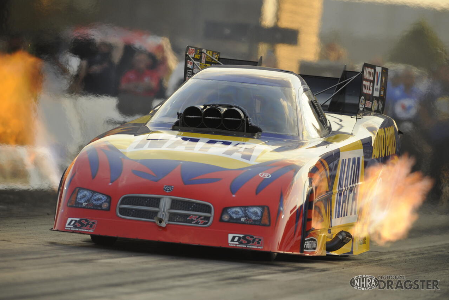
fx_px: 5264
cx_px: 225
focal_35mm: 422
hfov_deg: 4.9
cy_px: 150
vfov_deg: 3.3
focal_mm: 420
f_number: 4.5
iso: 1600
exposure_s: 1/2500
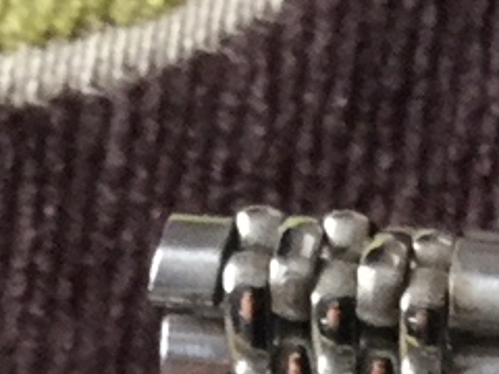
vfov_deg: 6.3
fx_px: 3042
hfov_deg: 9.4
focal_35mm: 211
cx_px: 293
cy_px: 1211
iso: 80
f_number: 2.4
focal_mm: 3.3
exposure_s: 1/30
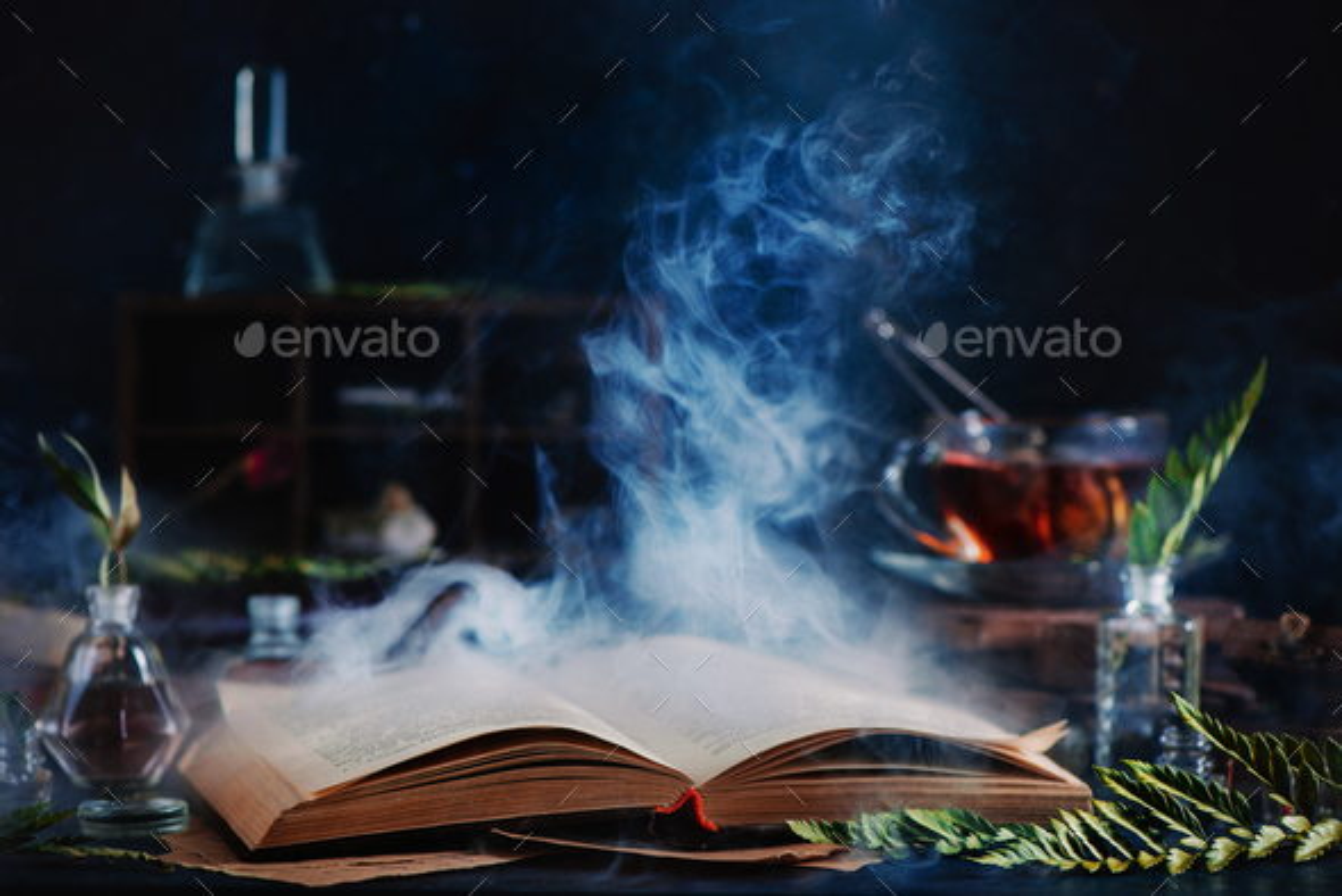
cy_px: 448
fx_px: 3916
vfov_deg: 13.1
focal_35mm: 105
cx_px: 671
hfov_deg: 19.4
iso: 250
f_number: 5
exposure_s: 1/160
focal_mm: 105
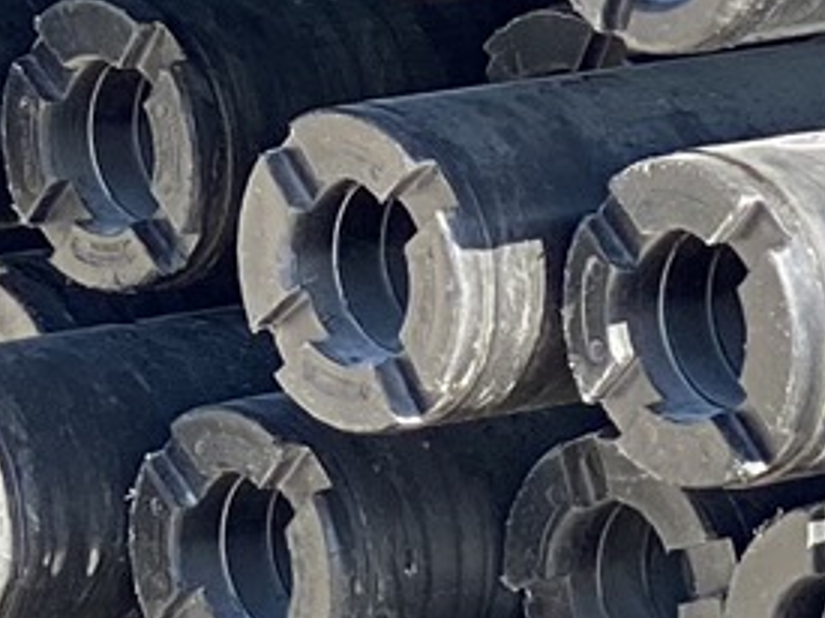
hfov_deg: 5.0
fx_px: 9219
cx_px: -861
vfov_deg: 3.8
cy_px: -651
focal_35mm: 387
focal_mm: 6
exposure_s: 1/345
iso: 20
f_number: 2
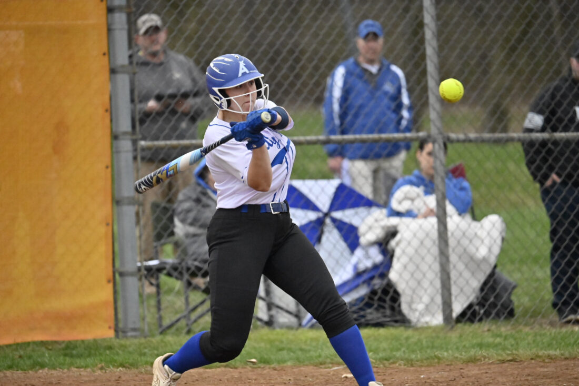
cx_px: 290
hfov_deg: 5.5
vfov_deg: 3.7
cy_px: 193
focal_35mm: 374
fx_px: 6014
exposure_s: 1/2000
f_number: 6
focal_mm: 374
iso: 7200
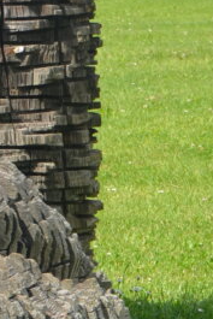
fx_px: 2420
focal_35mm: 273
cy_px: -71
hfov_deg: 5.0
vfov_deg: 7.5
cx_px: -197
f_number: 8
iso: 100
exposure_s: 1/320
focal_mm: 32
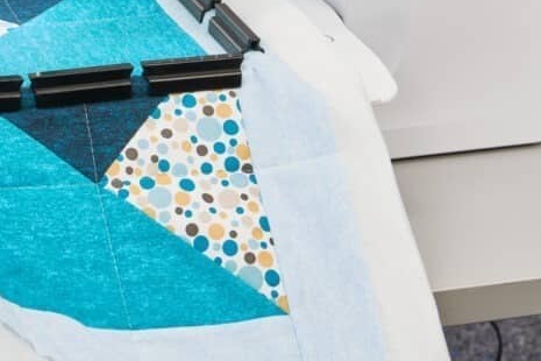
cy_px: -24
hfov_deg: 13.3
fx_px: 2314
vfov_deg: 8.8
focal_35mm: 154
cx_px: 112
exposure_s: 1/4
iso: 100
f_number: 11
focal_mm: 70
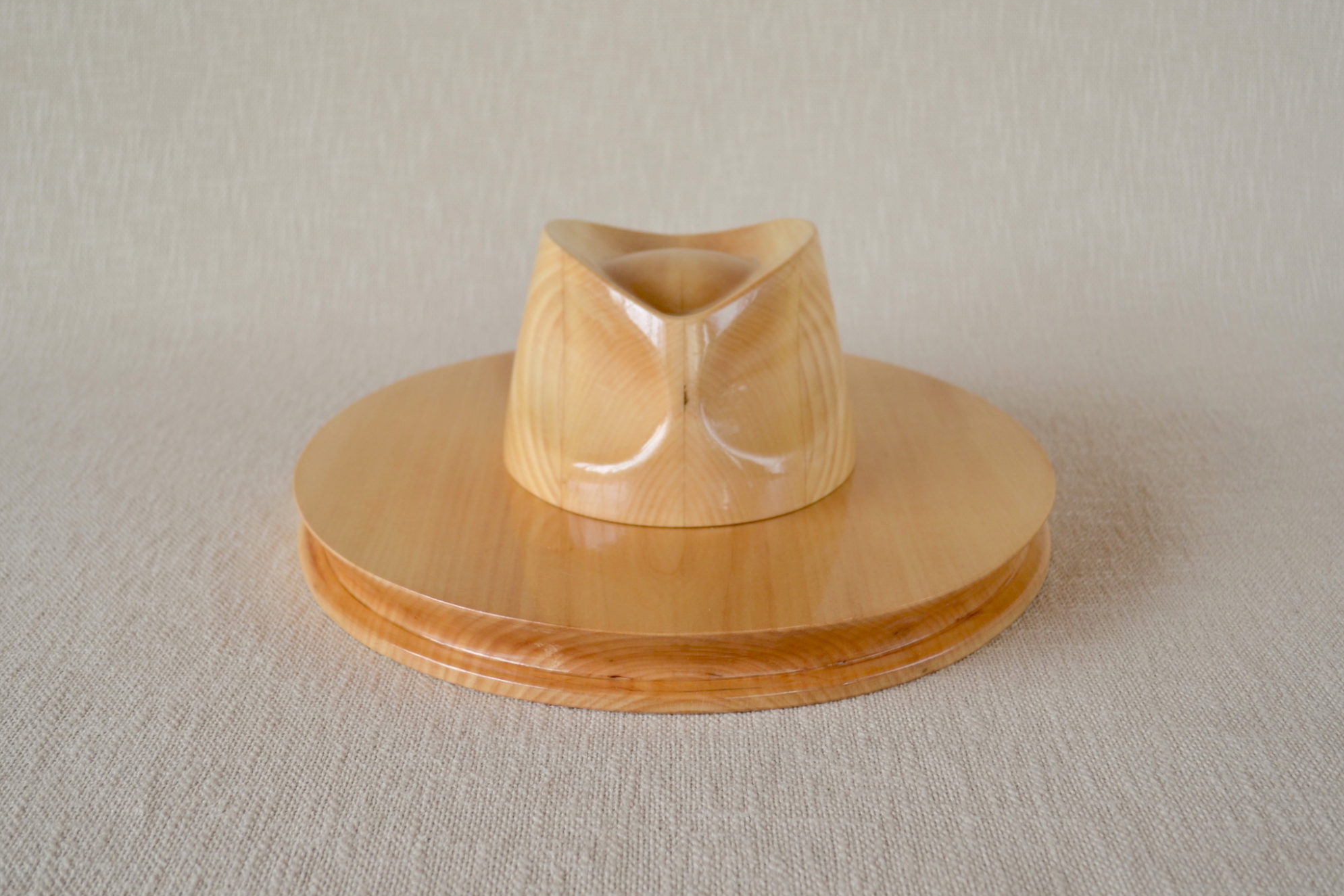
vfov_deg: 38.9
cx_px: 670
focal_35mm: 34
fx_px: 1269
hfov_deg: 55.8
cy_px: 455
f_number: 3.8
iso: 100
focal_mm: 22
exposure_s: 1/25
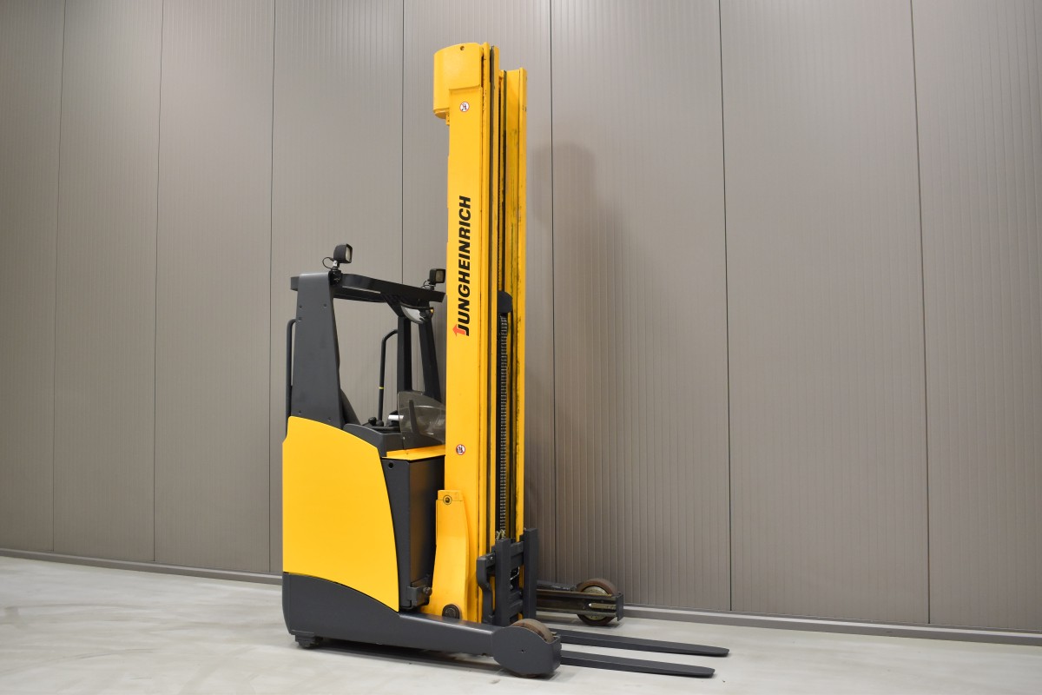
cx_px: 521
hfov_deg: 57.2
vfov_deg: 40.0
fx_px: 955
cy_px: 348
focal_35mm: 33
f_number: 5
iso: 1000
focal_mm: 22
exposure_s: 1/30
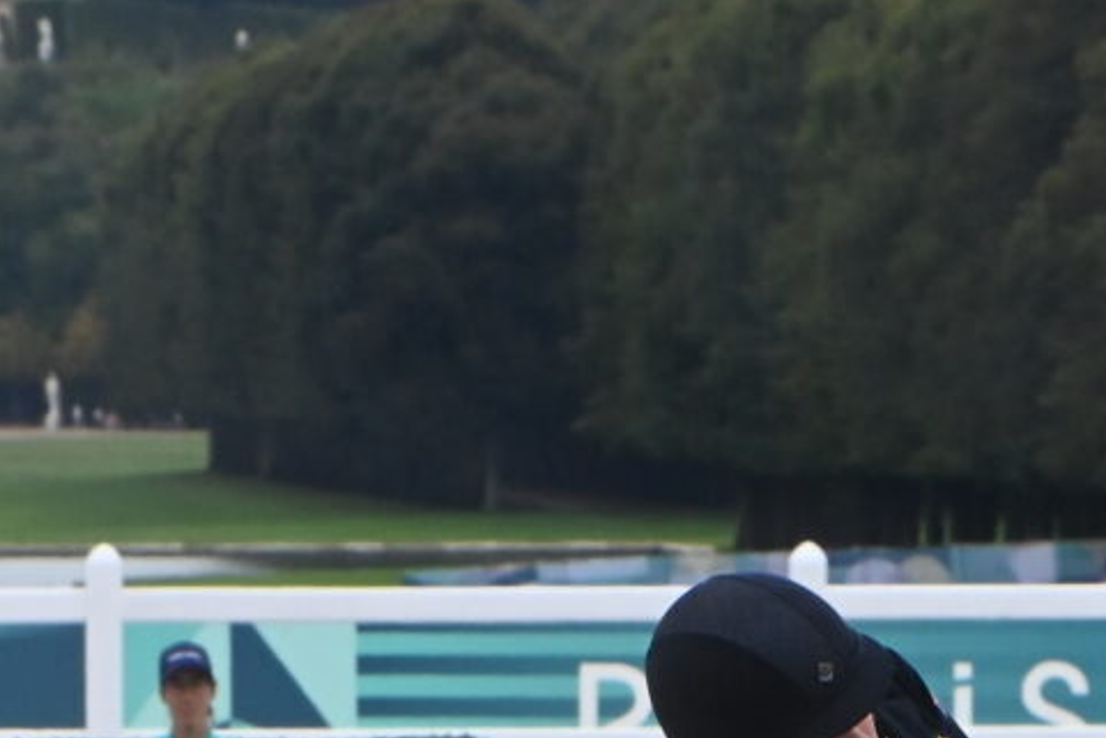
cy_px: 1039
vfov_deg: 1.3
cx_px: 809
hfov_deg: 2.0
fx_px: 31897
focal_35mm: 1038
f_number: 22
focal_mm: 260
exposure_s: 1/500
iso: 2500
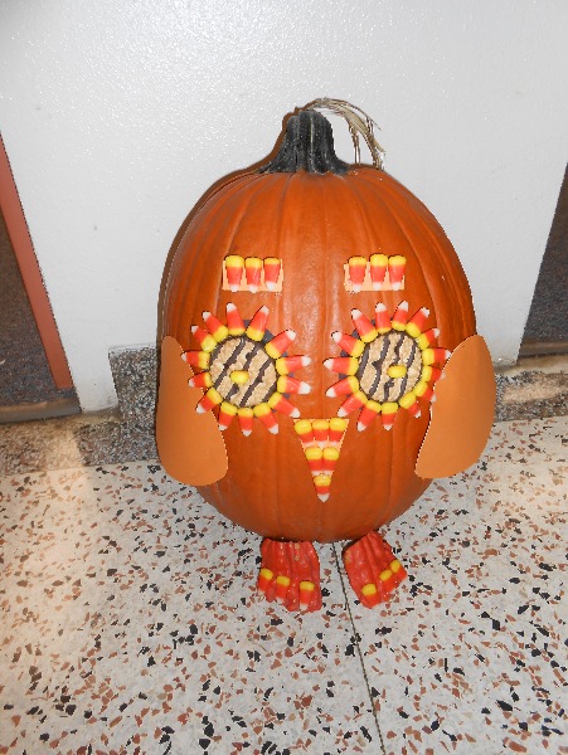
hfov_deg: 53.1
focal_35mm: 26
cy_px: 378
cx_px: 284
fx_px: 568
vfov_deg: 67.3
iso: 80
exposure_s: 1/25
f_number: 3.5
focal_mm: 4.6
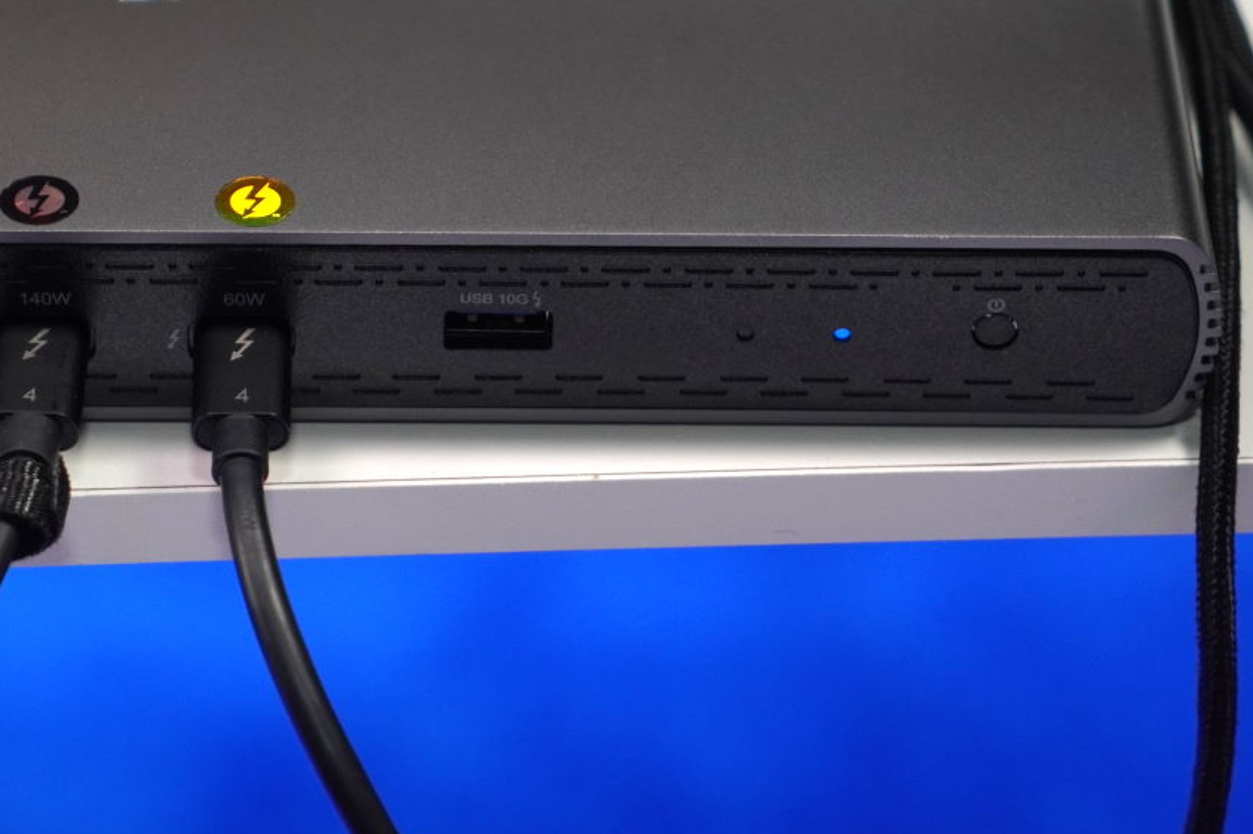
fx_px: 5880
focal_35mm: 169
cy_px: 184
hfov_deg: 12.2
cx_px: 423
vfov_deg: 8.1
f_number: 4
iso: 800
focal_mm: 66
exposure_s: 1/125
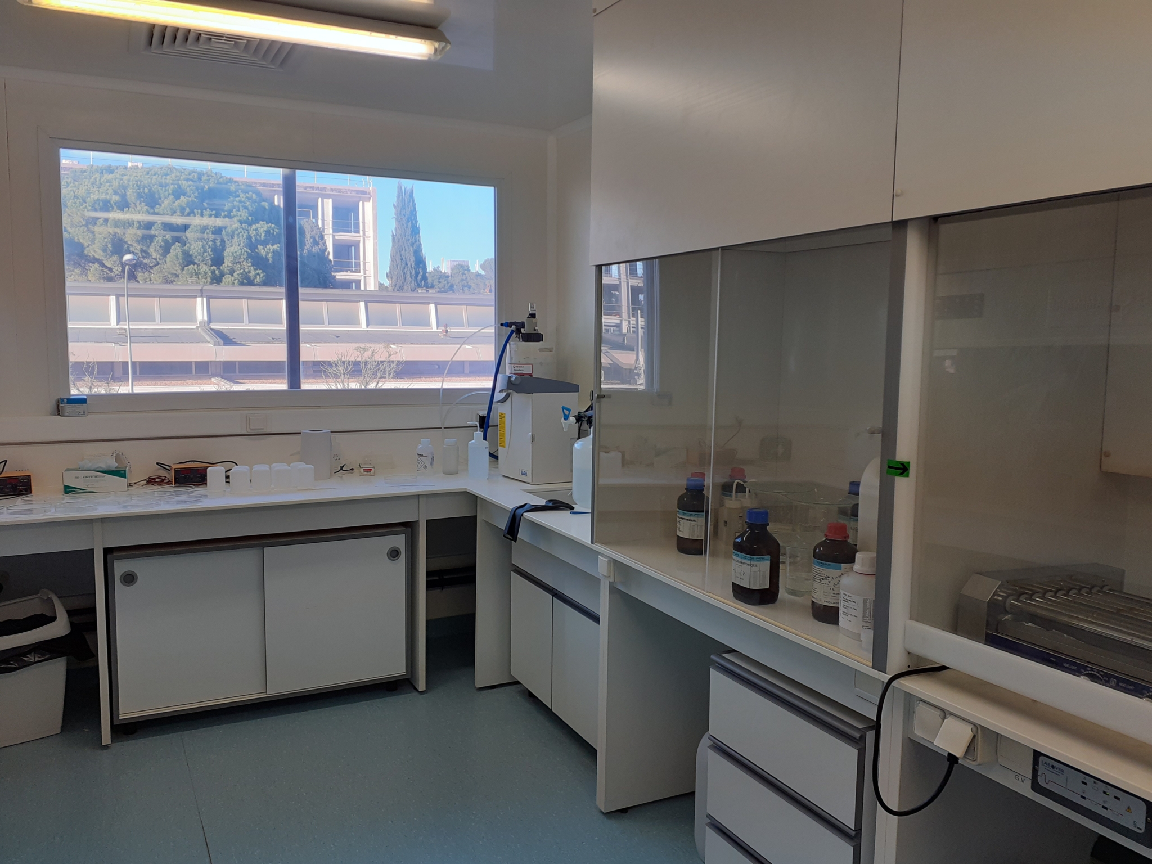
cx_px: 576
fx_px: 899
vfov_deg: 51.4
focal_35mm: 27
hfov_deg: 65.3
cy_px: 432
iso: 40
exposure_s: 1/141
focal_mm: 3.6
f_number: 1.9
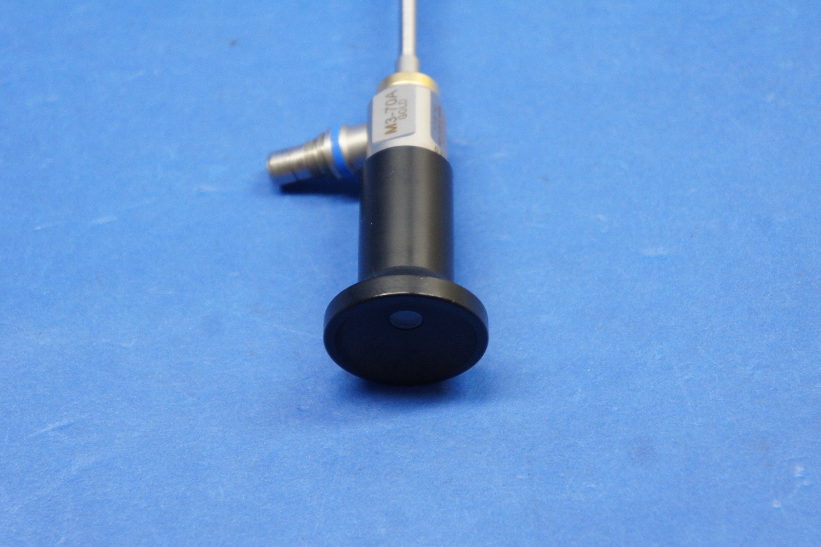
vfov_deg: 16.5
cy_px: 274
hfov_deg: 24.6
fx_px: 1880
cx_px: 410
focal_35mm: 82
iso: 1250
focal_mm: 55
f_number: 5.6
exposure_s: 1/100
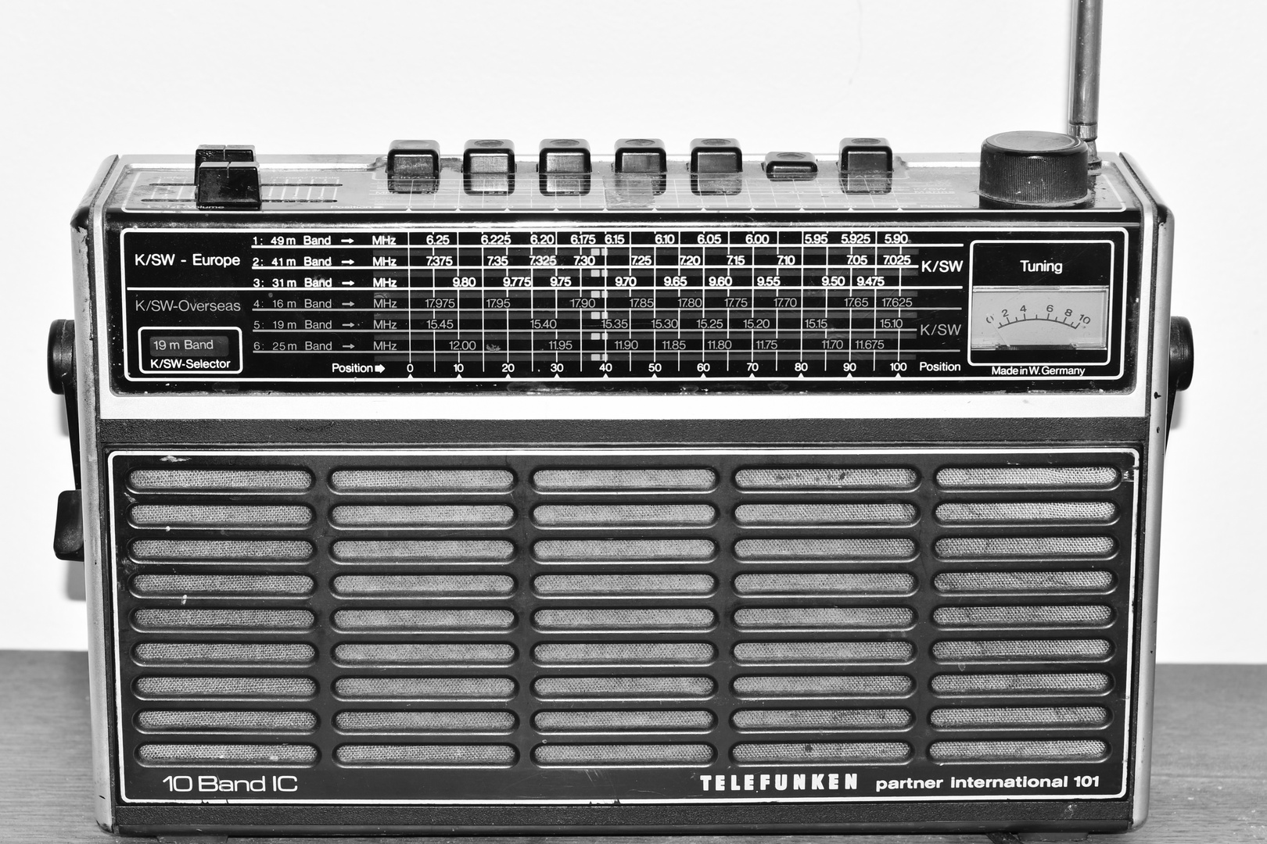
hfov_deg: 19.5
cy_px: 422
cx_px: 634
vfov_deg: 13.0
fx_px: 3695
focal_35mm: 105
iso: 250
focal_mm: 70
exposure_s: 1/60
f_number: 8
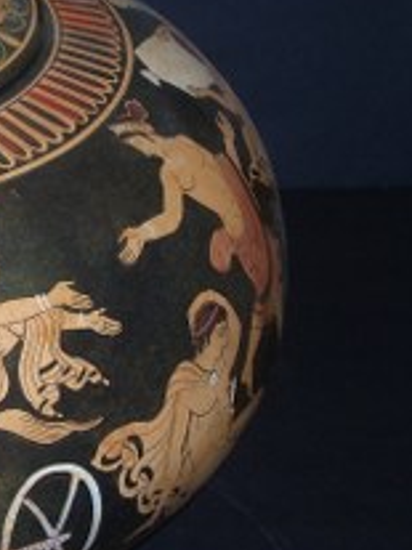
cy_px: 248
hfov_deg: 9.2
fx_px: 2494
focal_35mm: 157
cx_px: -223
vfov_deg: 12.6
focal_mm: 10.7
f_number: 3.8
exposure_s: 1/60
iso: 64
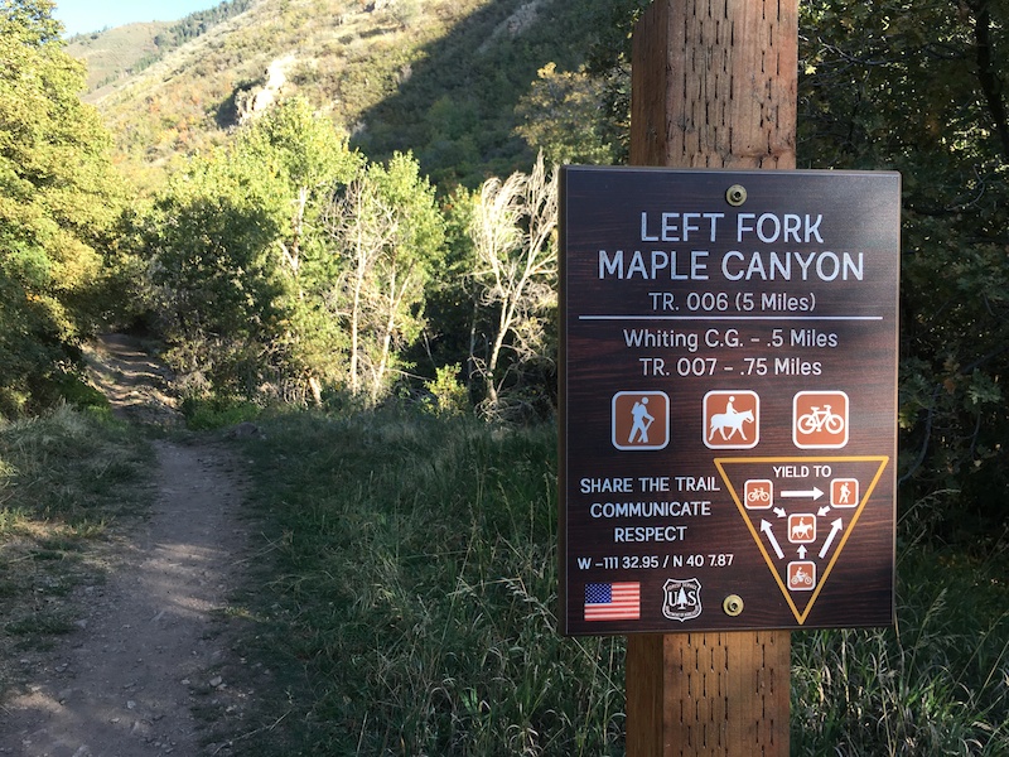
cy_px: 378
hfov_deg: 61.7
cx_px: 504
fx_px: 845
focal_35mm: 29
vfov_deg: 48.2
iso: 25
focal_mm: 4.15
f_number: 2.2
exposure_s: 1/188
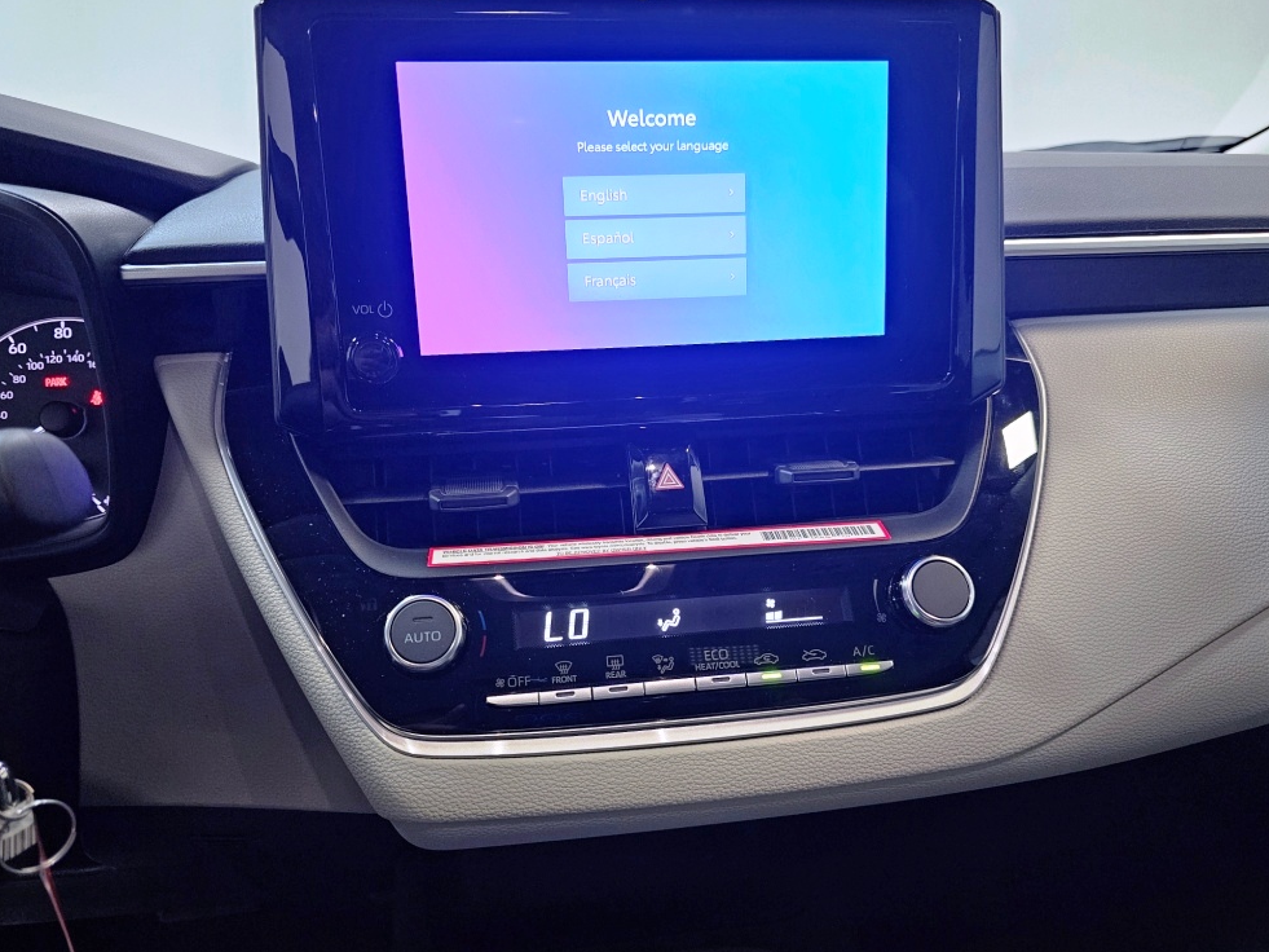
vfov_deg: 56.8
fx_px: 880
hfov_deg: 71.6
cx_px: 635
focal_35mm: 24
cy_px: 484
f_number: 1.7
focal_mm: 6.3
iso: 500
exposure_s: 1/60
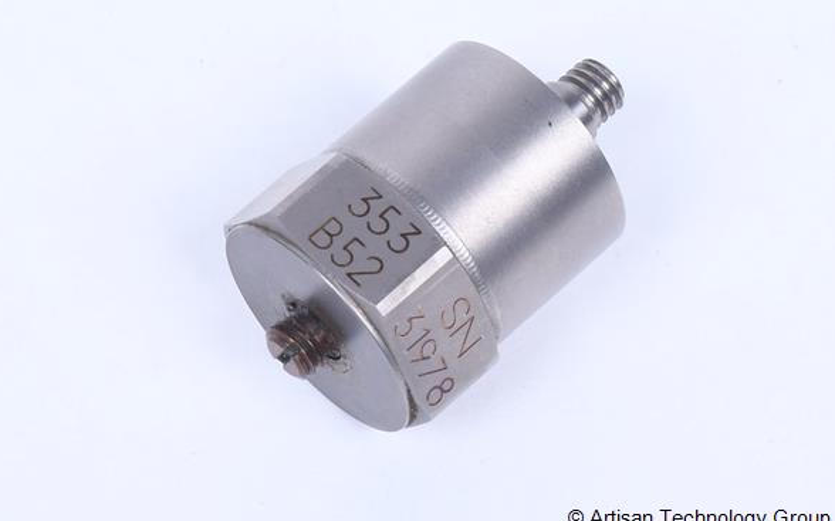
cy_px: 249
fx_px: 1206
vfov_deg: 24.4
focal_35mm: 53
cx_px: 418
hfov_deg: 38.2
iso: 200
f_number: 14
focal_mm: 34
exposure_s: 1/200
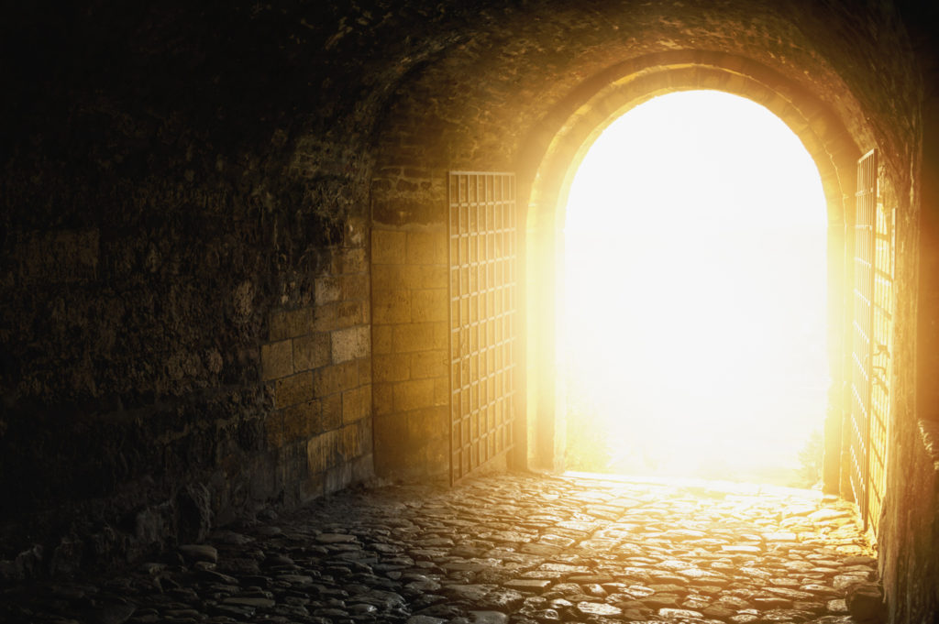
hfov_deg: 53.2
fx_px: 938
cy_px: 312
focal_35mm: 36
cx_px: 470
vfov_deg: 36.8
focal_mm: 24
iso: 100
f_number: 9
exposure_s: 1/100
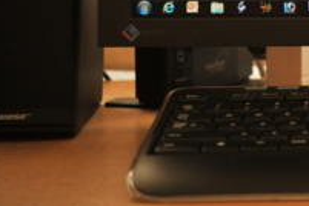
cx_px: 509
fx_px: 2051
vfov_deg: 5.6
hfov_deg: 8.4
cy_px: -200
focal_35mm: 239
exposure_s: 1/60
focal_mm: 60
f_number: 2.8
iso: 360
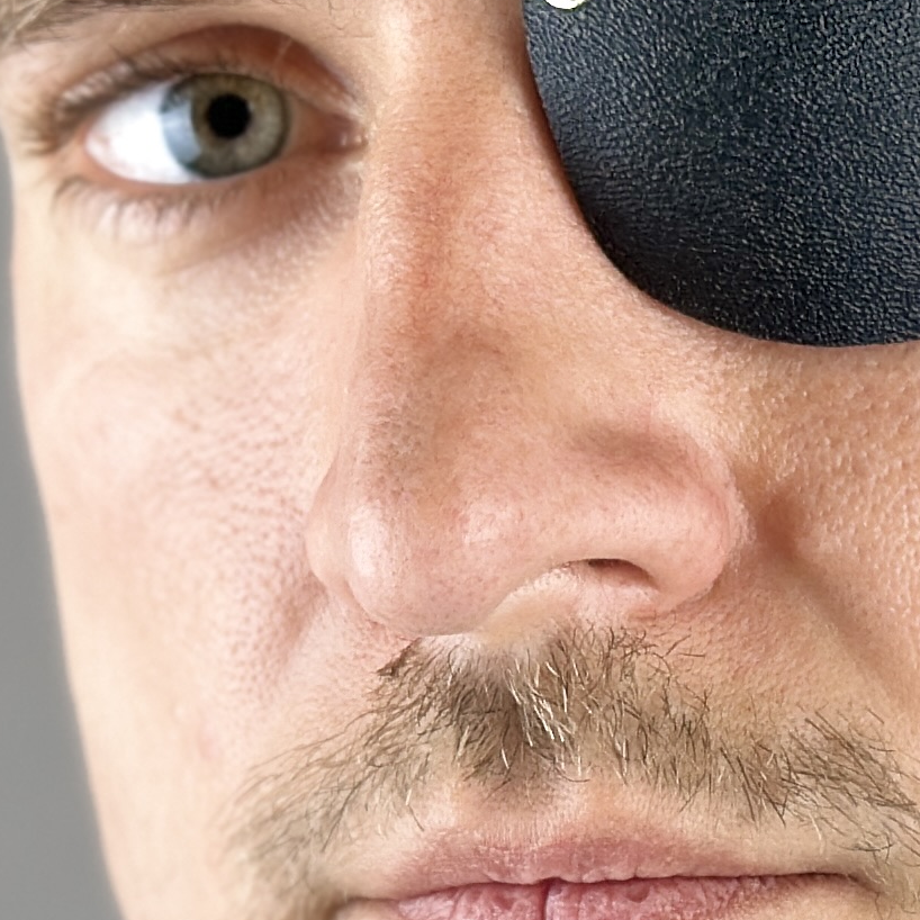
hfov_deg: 8.4
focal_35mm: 209
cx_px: 560
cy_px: 1144
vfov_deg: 8.3
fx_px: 6284
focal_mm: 6.86
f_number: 1.78
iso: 80
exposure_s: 1/182
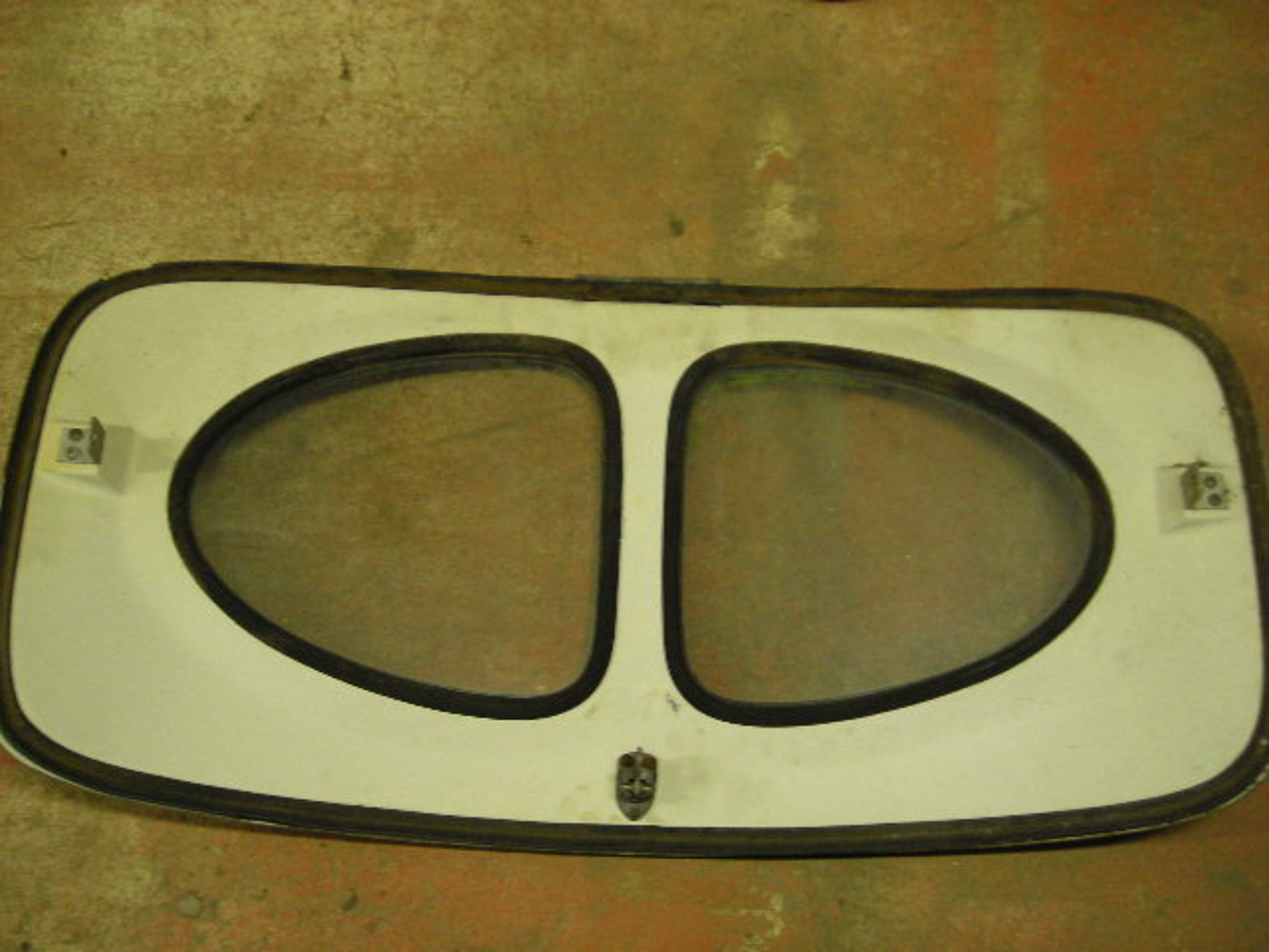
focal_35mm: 38
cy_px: 476
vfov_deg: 37.7
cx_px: 634
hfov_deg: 49.0
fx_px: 1393
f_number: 3.2
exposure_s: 1/12
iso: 200
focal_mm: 6.3
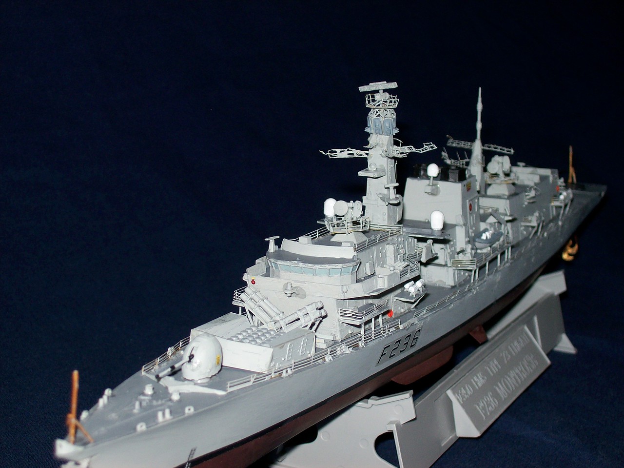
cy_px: 234
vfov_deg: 21.0
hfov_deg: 27.8
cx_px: 312
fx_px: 1261
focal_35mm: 70
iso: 80
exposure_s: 1/97.2
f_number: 3.8
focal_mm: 11.6
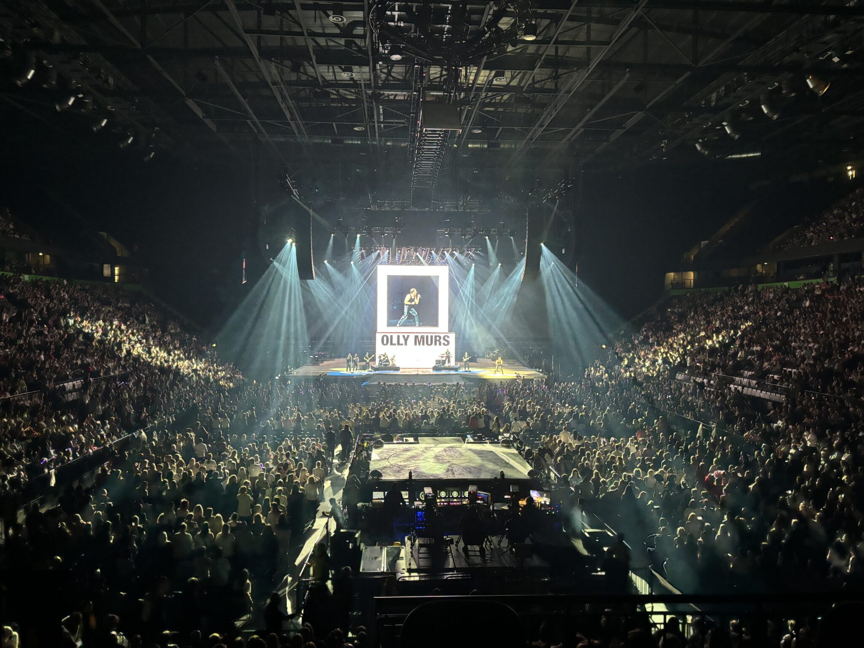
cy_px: 324
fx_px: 649
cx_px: 432
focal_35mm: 26
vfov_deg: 53.1
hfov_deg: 67.3
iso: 640
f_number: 1.6
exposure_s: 1/39
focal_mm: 5.96
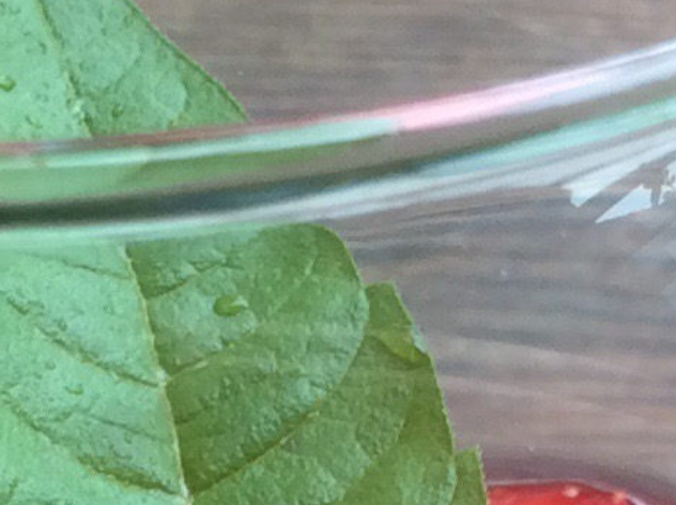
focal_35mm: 179
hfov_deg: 11.0
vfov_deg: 7.9
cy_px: 979
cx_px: 451
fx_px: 3491
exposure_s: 1/25
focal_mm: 3.3
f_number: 2.4
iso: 32
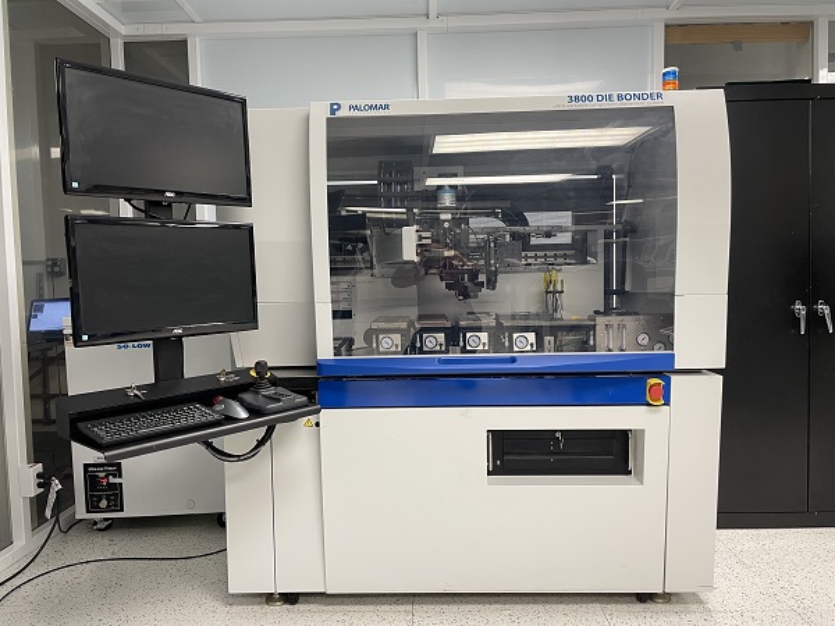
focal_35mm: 26
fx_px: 627
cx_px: 418
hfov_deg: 67.3
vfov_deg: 53.1
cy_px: 313
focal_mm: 4.2
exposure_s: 1/60
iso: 100
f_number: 1.6
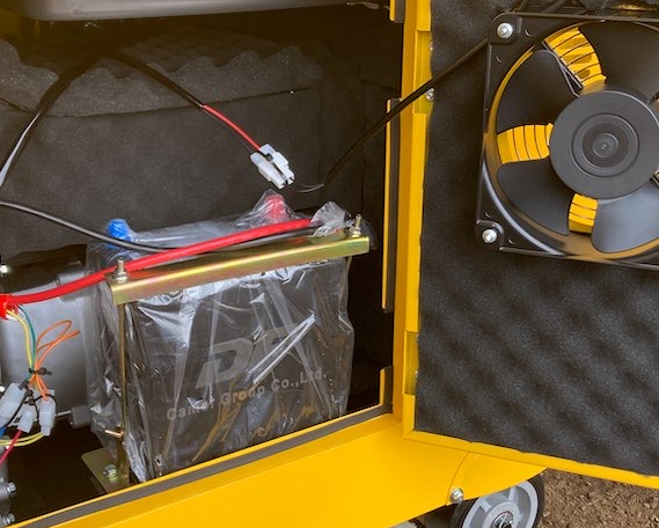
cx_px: 358
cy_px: 301
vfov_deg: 31.4
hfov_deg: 38.7
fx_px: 937
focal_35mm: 48
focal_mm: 3.99
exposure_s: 1/121
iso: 40
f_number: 1.8
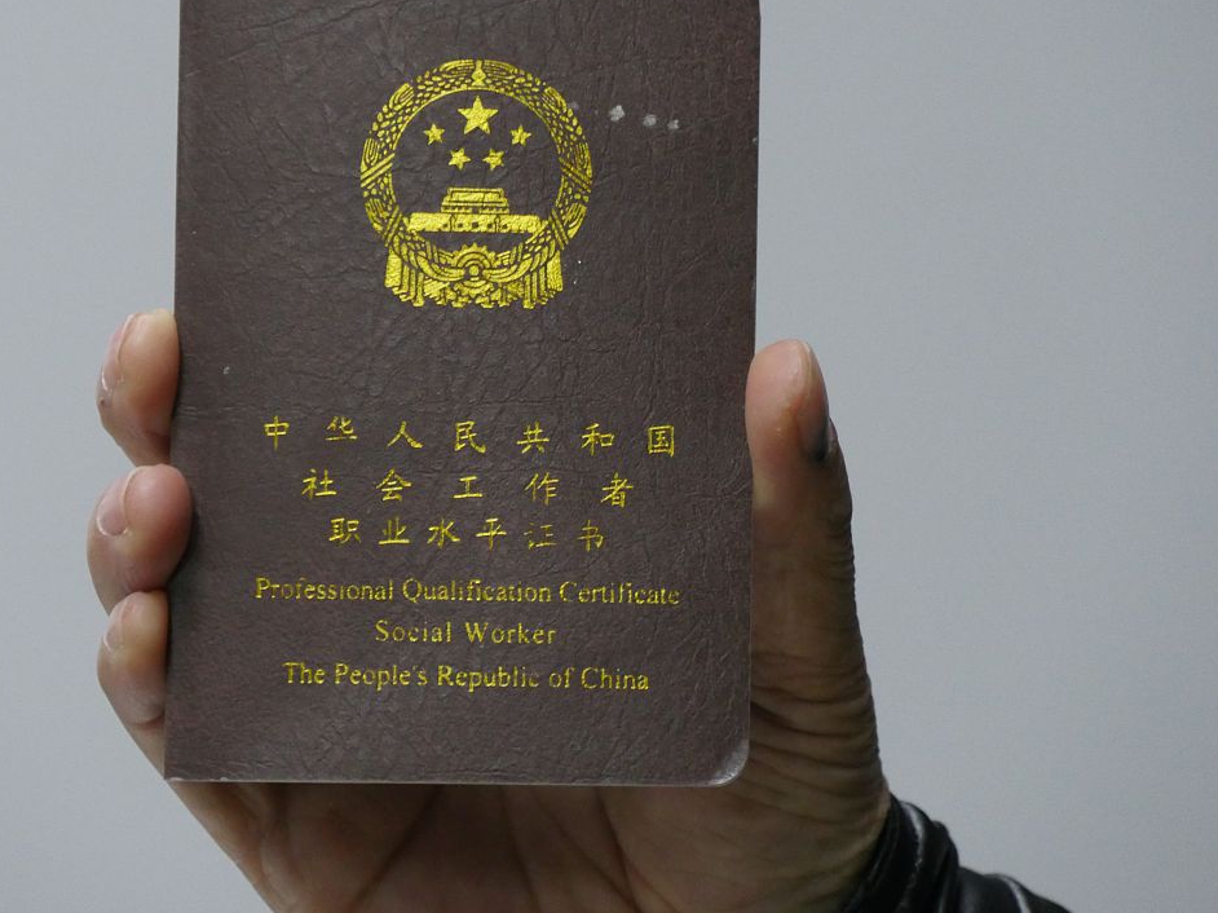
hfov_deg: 6.8
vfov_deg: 5.1
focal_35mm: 293
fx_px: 10307
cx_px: 456
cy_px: 357
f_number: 5.5
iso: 3200
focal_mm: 115
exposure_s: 1/80
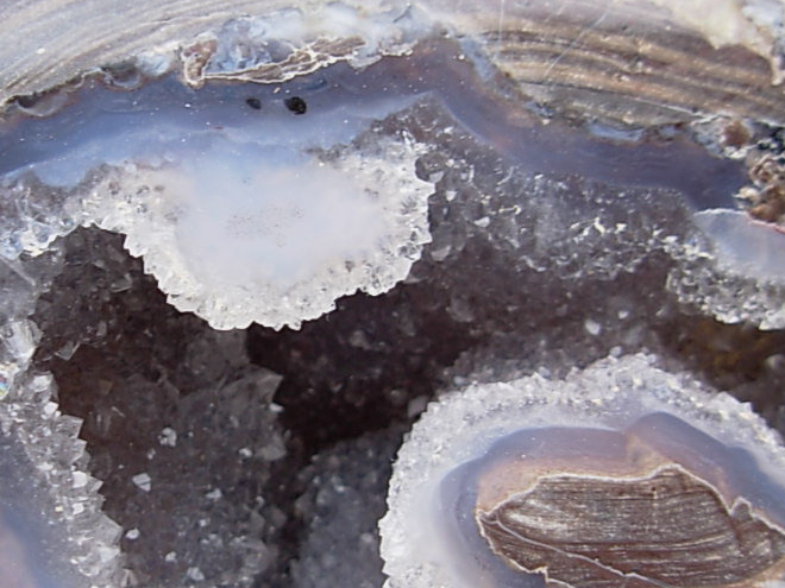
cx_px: 238
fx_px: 1338
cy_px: 350
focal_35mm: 59
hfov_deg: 32.3
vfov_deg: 24.8
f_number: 2.9
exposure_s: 1/46.6
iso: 50
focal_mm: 6.3
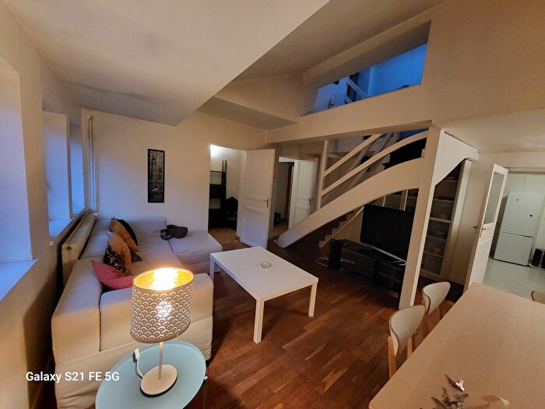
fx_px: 205
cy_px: 204
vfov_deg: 89.9
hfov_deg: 106.2
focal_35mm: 13
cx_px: 272
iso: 800
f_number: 2.2
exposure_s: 1/33
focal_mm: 1.74
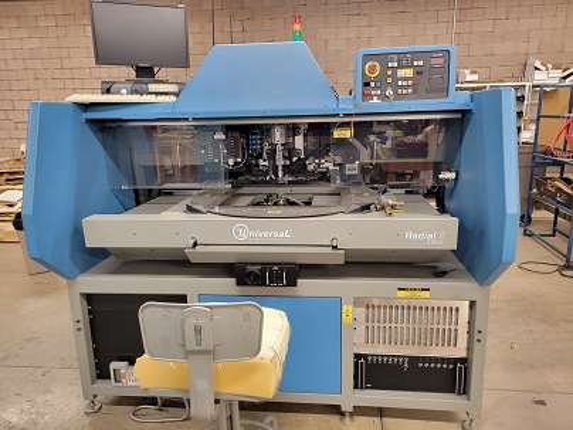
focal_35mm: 26
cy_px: 215
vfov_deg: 53.1
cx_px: 286
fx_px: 430
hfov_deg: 67.3
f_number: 1.8
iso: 250
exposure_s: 1/40
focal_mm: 5.4
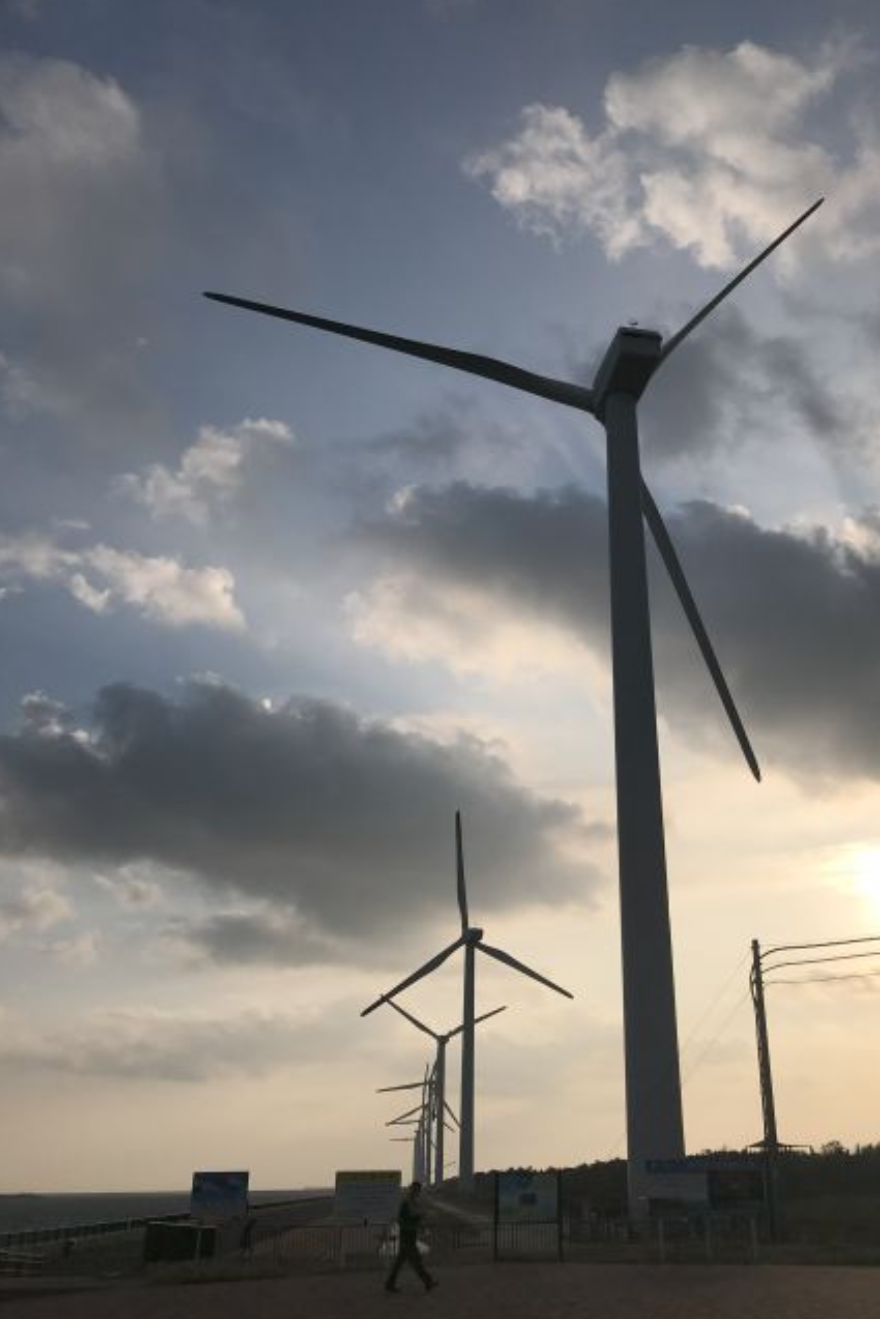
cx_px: 535
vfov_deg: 58.7
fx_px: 1173
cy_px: 648
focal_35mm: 32
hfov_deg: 40.9
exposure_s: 1/10638
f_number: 1.8
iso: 20
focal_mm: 3.99
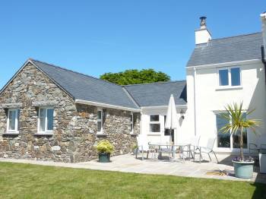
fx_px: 261
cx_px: 133
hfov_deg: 54.0
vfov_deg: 41.7
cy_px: 100
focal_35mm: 34
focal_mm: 5.6
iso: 100
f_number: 2.8
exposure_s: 1/1000
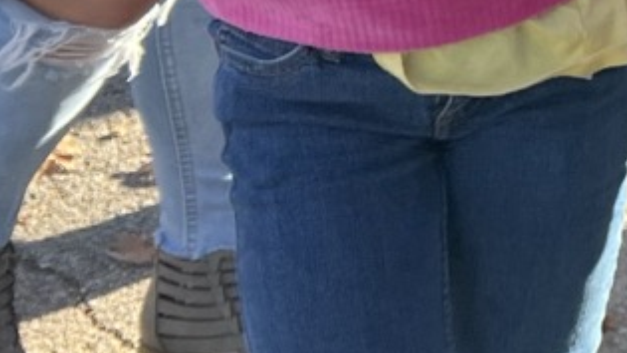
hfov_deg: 12.8
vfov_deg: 8.7
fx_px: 2244
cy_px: -206
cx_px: 1425
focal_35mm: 135
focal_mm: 5.7
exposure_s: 1/611
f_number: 1.5
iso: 50
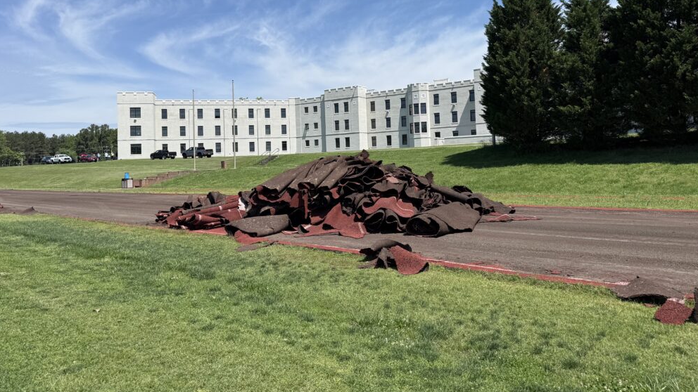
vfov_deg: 42.5
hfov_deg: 69.9
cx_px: 347
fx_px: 500
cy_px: 139
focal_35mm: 27
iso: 80
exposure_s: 1/5319
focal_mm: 6.76
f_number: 1.78
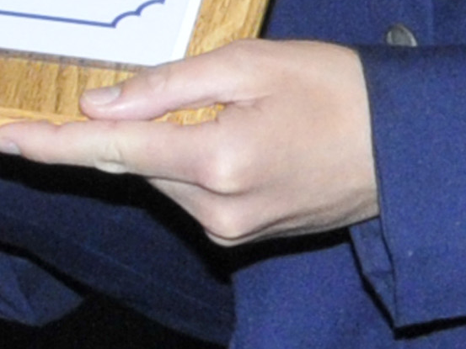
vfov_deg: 3.8
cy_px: -468
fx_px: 5261
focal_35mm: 391
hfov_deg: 5.1
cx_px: 54
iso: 800
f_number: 10
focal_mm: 35
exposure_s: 1/100
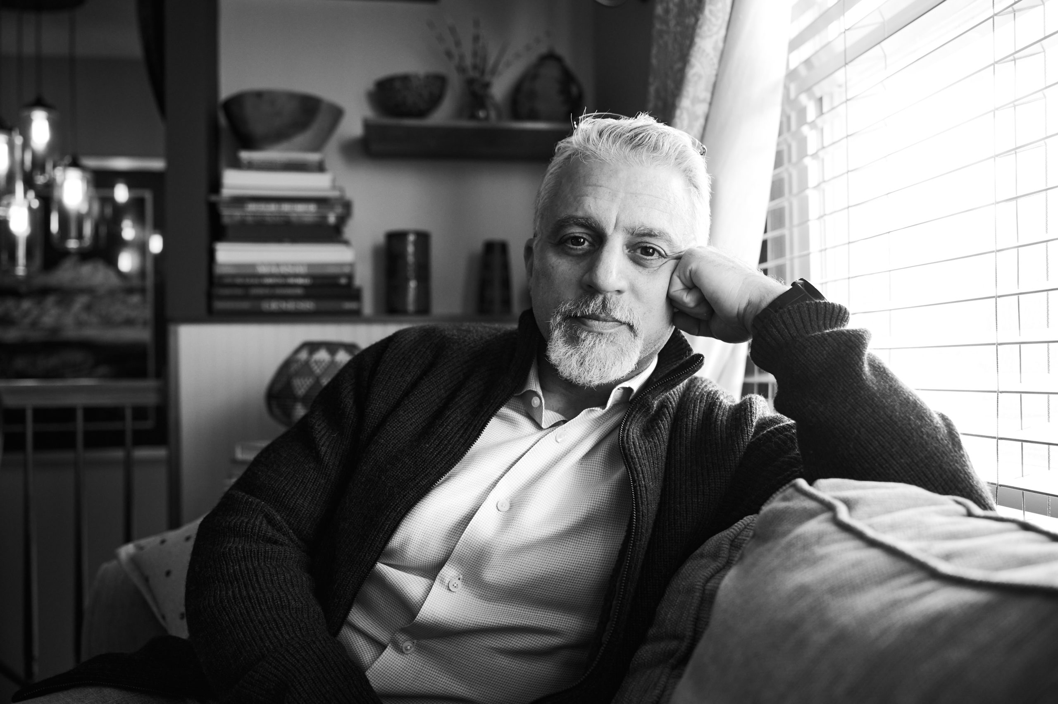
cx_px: 529
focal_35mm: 35
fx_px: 1028
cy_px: 352
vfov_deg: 37.8
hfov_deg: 54.5
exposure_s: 1/160
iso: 1600
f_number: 3.2
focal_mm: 35
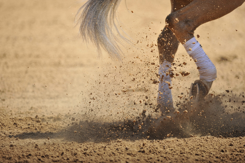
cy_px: 82
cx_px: 122
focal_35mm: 300
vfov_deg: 4.6
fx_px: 2040
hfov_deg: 6.9
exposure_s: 1/6400
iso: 400
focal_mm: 300
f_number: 2.8
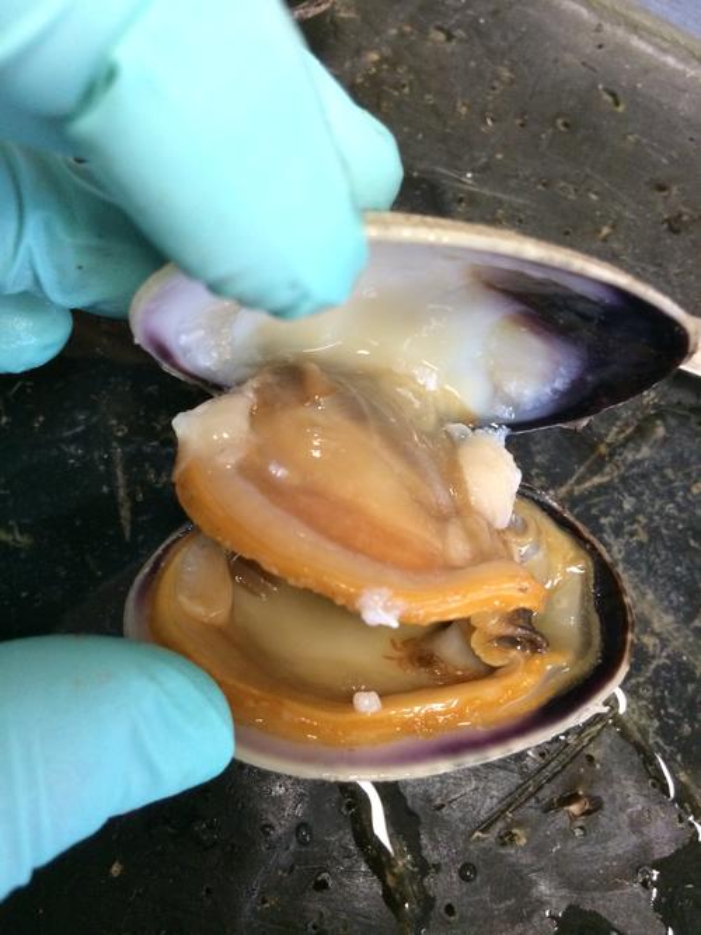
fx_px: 783
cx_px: 350
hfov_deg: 48.2
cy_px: 468
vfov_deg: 61.7
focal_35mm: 29
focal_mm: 4.15
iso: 250
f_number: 2.2
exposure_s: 1/30
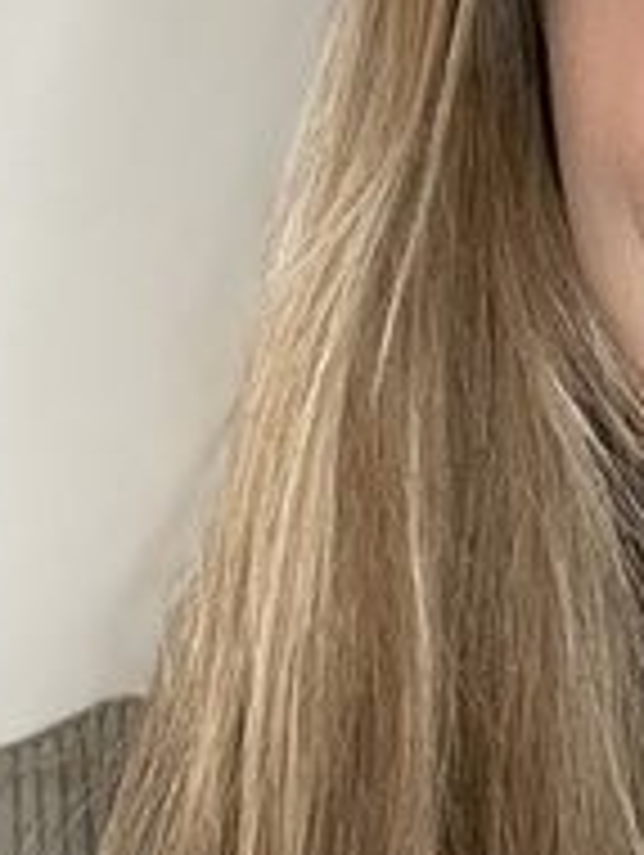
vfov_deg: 15.6
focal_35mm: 126
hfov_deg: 11.3
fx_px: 3119
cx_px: 1000
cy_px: 418
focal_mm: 2.71
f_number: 2.2
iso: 160
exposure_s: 1/57
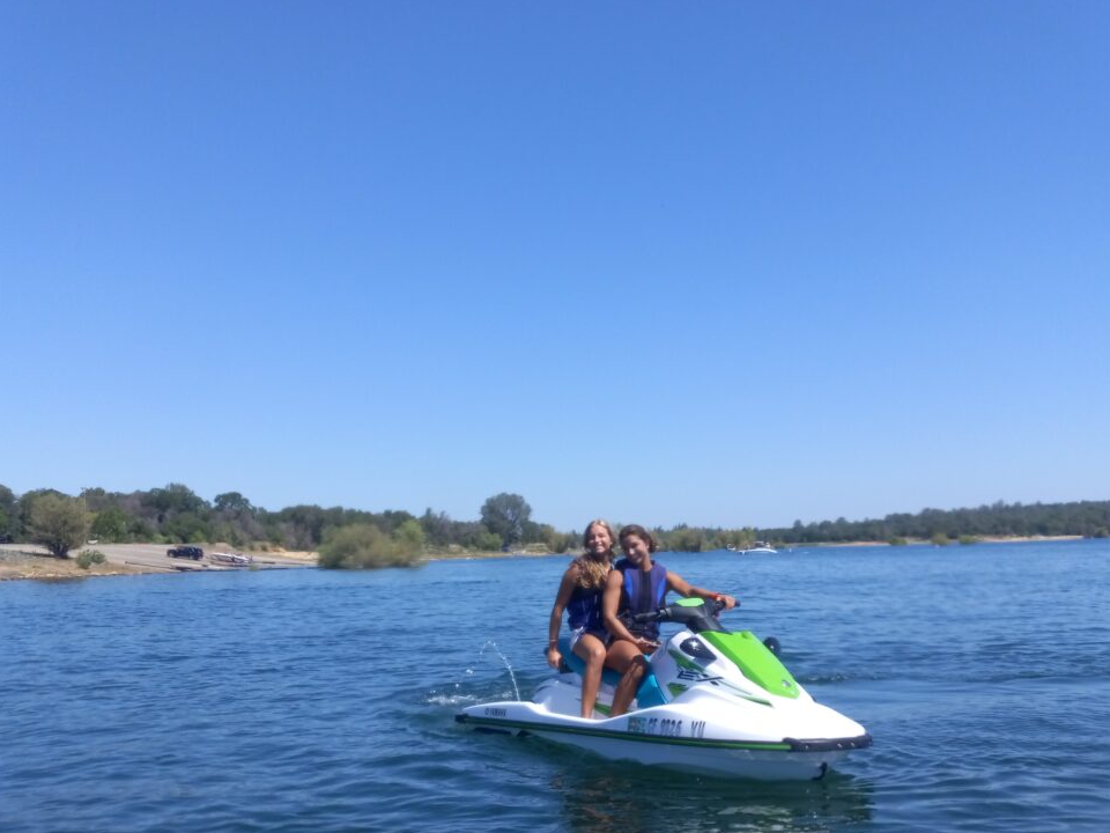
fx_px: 1154
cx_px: 558
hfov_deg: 51.4
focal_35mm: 36
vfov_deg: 39.5
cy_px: 496
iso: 40
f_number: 1.8
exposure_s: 1/1838
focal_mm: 3.94
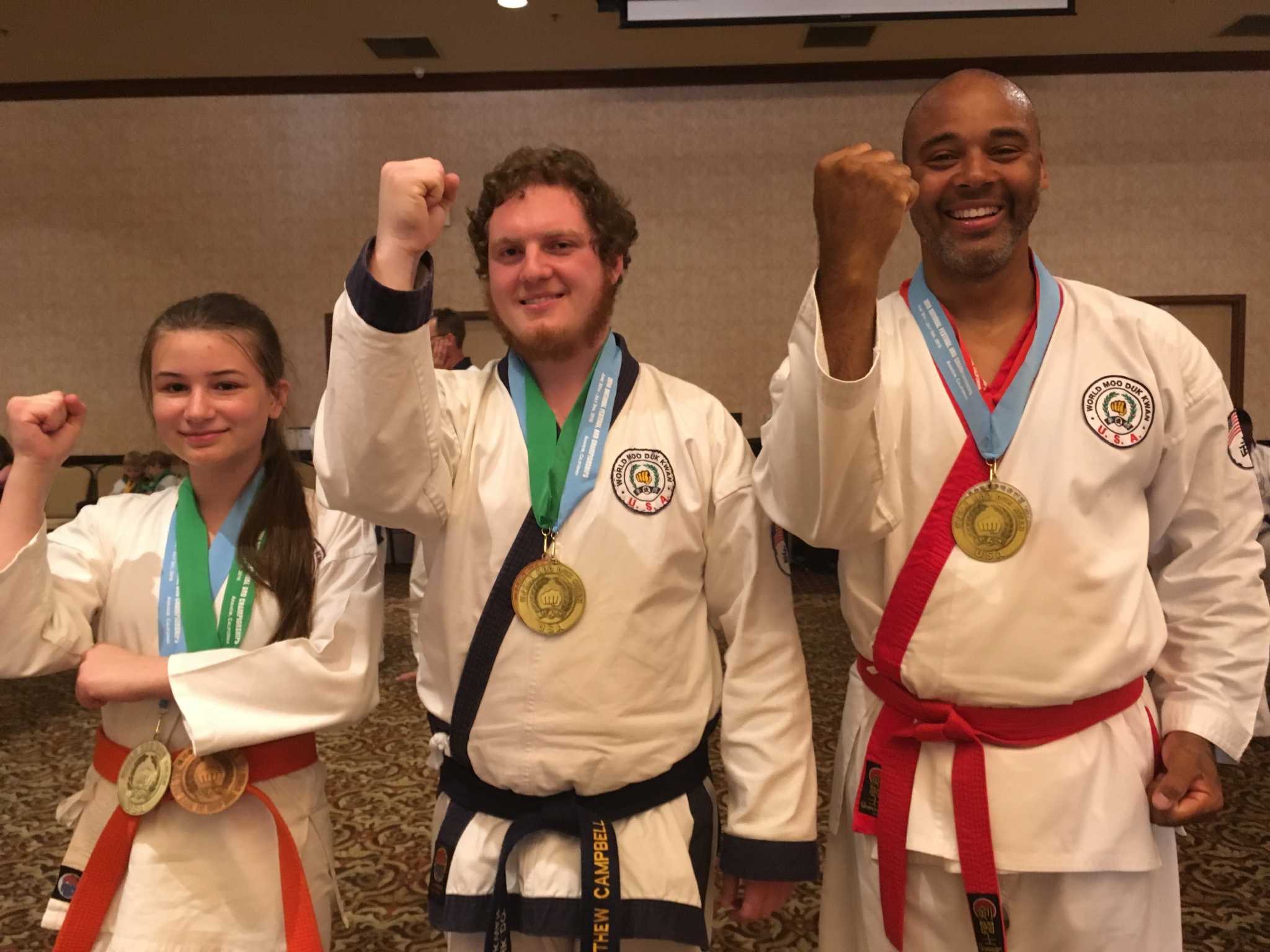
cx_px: 635
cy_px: 476
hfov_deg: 61.7
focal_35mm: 29
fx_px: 1064
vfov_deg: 48.2
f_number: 2.2
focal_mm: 4.15
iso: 200
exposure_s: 1/17
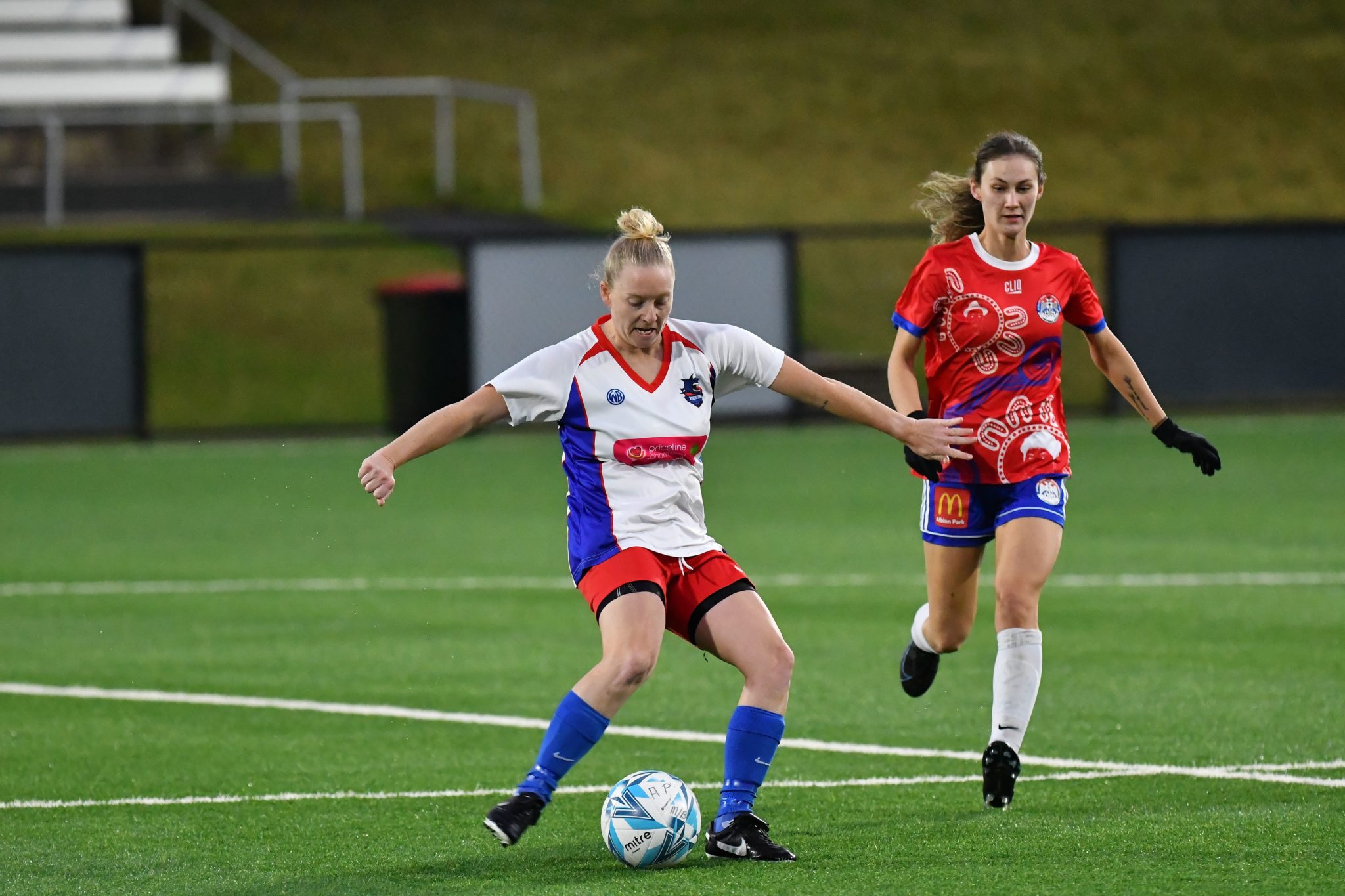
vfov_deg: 4.2
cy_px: 448
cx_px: 672
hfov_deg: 6.2
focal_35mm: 330
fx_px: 12327
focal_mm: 220
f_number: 2.8
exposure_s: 1/1600
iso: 7200
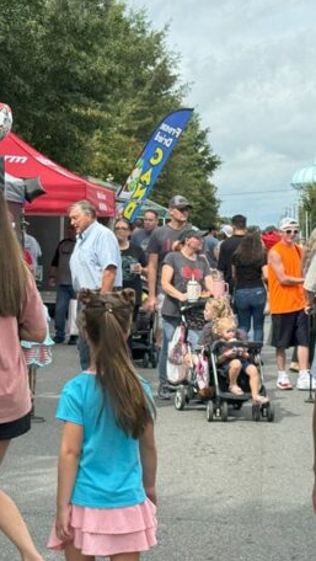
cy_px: 309
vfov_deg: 24.2
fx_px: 1309
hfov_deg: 13.8
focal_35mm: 88
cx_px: 154
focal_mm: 6.76
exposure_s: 1/2179
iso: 64
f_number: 1.78
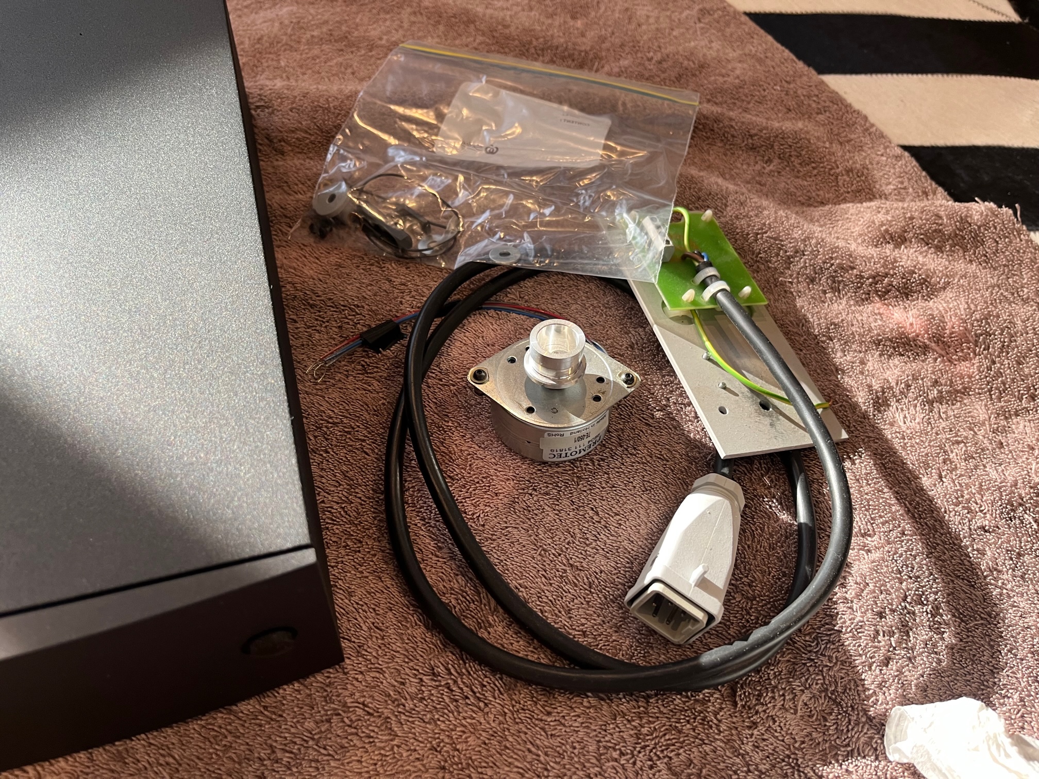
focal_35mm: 26
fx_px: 780
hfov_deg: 67.3
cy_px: 390
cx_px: 520
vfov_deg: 53.1
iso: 100
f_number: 1.6
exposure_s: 1/50
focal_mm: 5.1
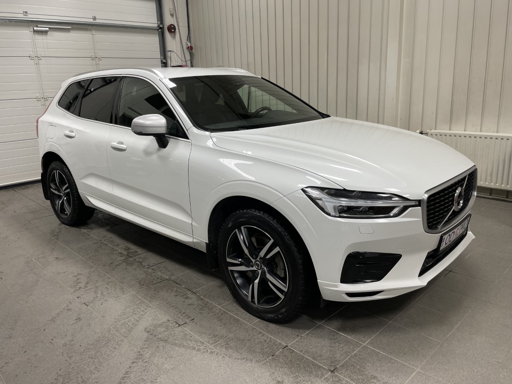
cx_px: 252
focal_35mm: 27
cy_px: 186
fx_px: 399
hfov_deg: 65.3
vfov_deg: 51.3
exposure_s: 1/50
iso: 80
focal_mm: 4.2
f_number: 1.6
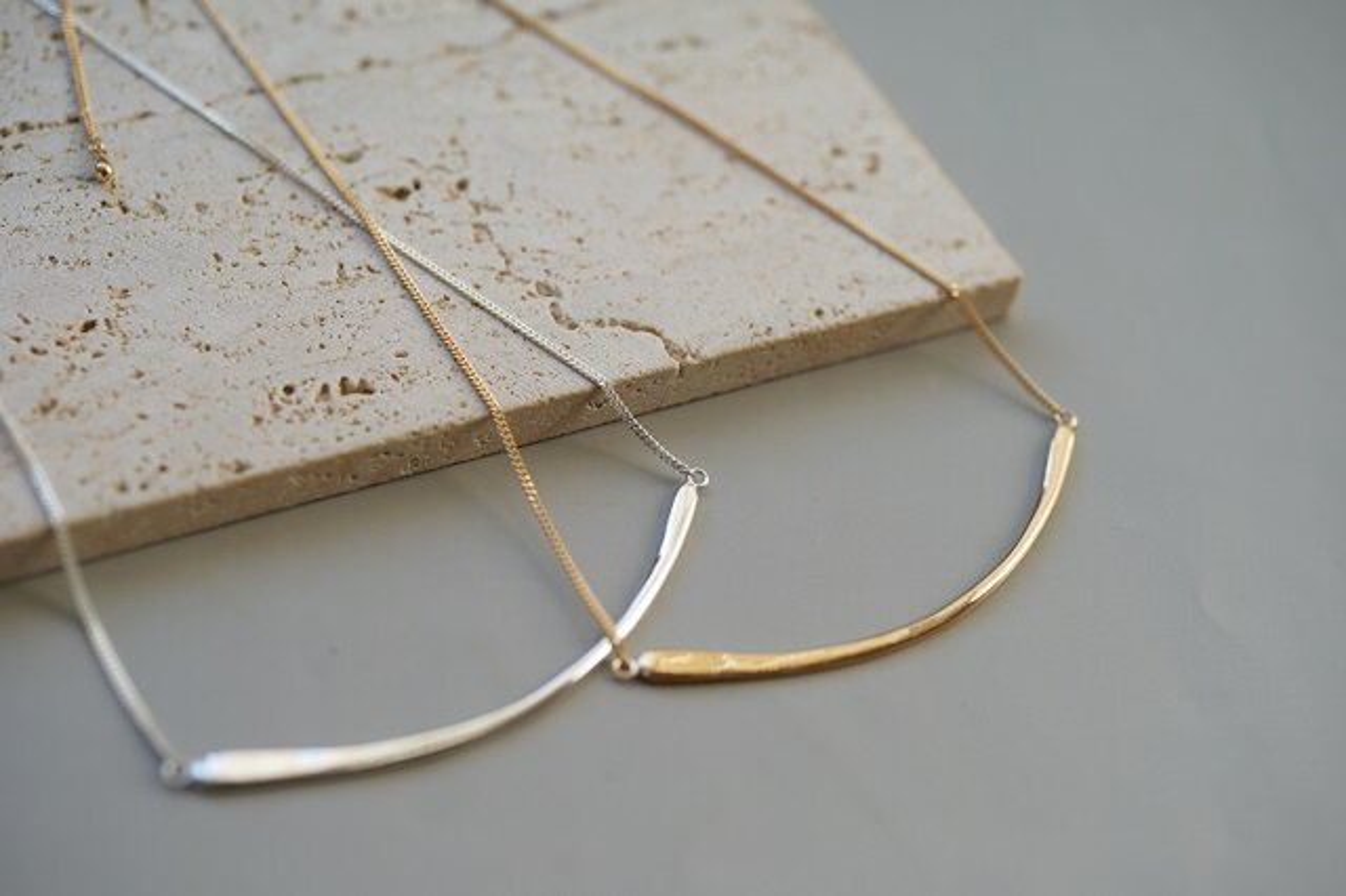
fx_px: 1868
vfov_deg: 27.0
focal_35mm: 50
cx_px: 673
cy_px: 448
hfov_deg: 39.6
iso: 320
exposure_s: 1/160
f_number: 4
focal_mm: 50
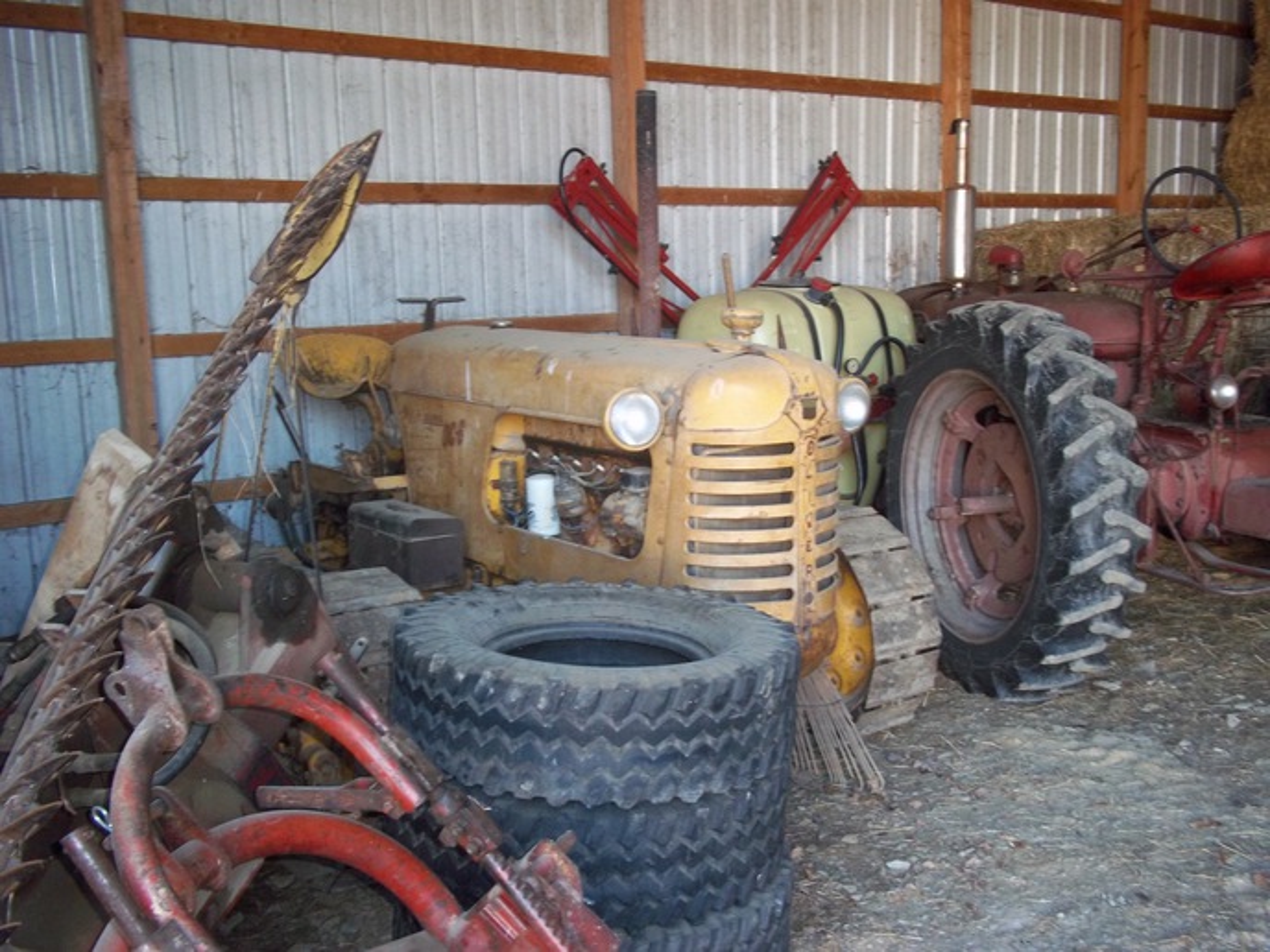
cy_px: 476
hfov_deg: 51.4
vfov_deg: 39.7
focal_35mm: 36
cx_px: 635
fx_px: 1321
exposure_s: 1/30
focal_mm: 6.5
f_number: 3.1
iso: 160
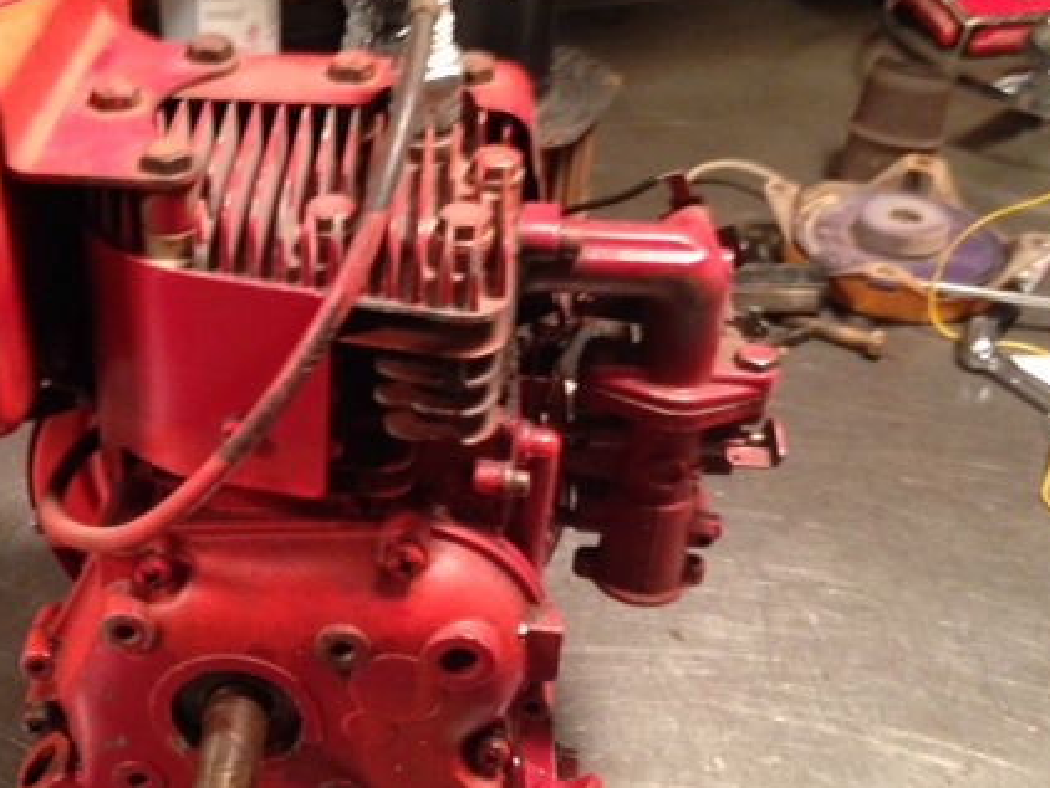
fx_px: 1518
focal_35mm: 50
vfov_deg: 29.1
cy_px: 383
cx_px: 291
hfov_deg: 37.4
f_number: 2.4
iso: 400
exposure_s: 1/17
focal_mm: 4.12
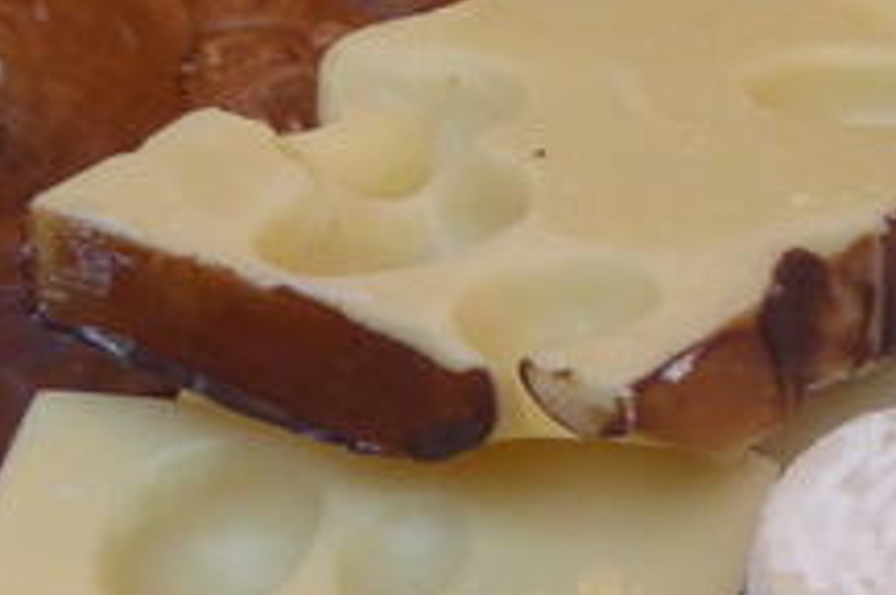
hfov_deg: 14.2
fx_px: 3181
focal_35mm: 128
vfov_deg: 10.5
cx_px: 1592
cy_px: 715
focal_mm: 4.3
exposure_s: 1/160
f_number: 3.3
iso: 200
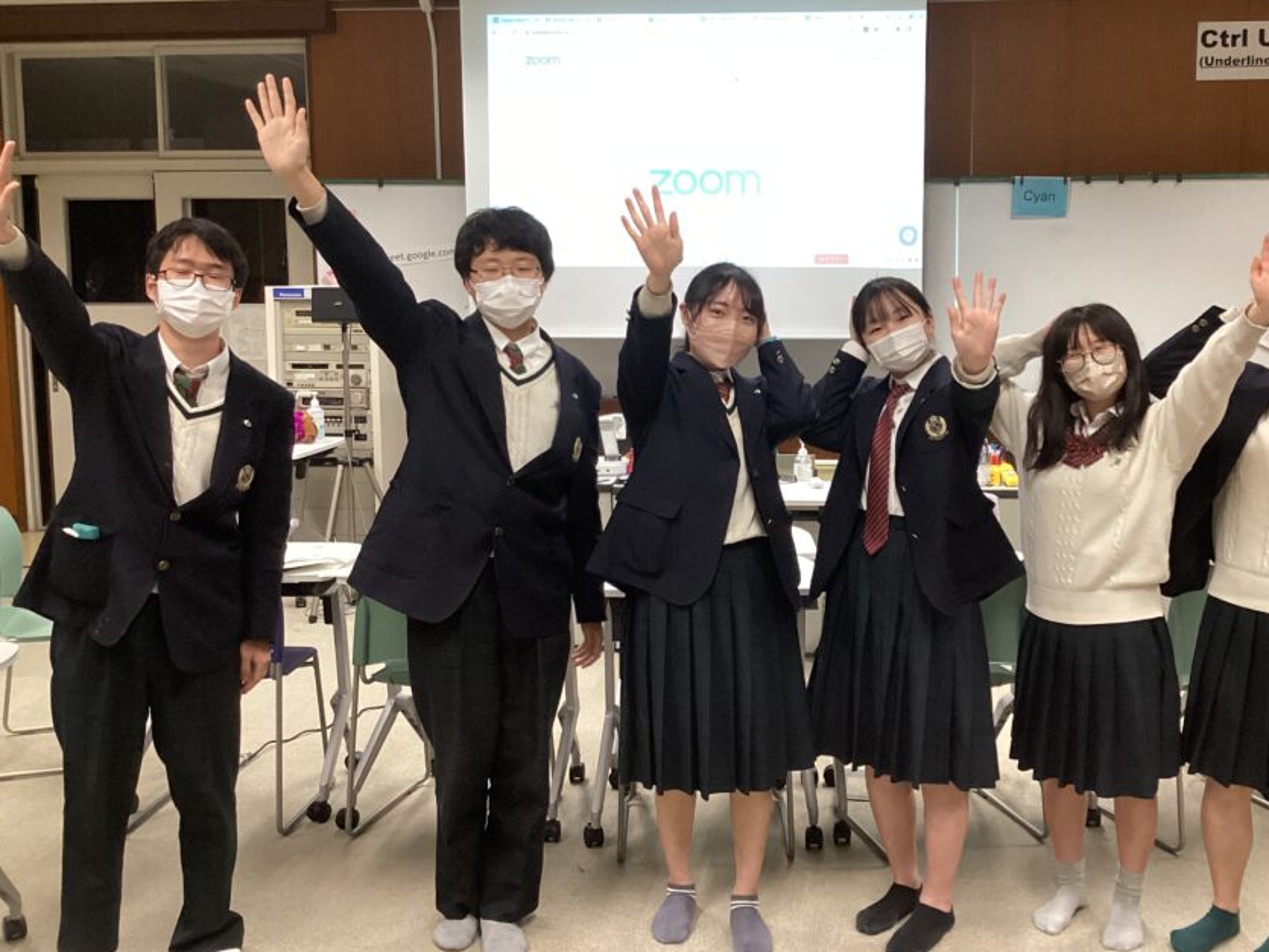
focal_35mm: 38
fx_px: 1394
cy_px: 411
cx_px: 763
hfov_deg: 48.7
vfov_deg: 37.7
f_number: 2.4
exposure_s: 1/50
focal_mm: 3.3
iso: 200
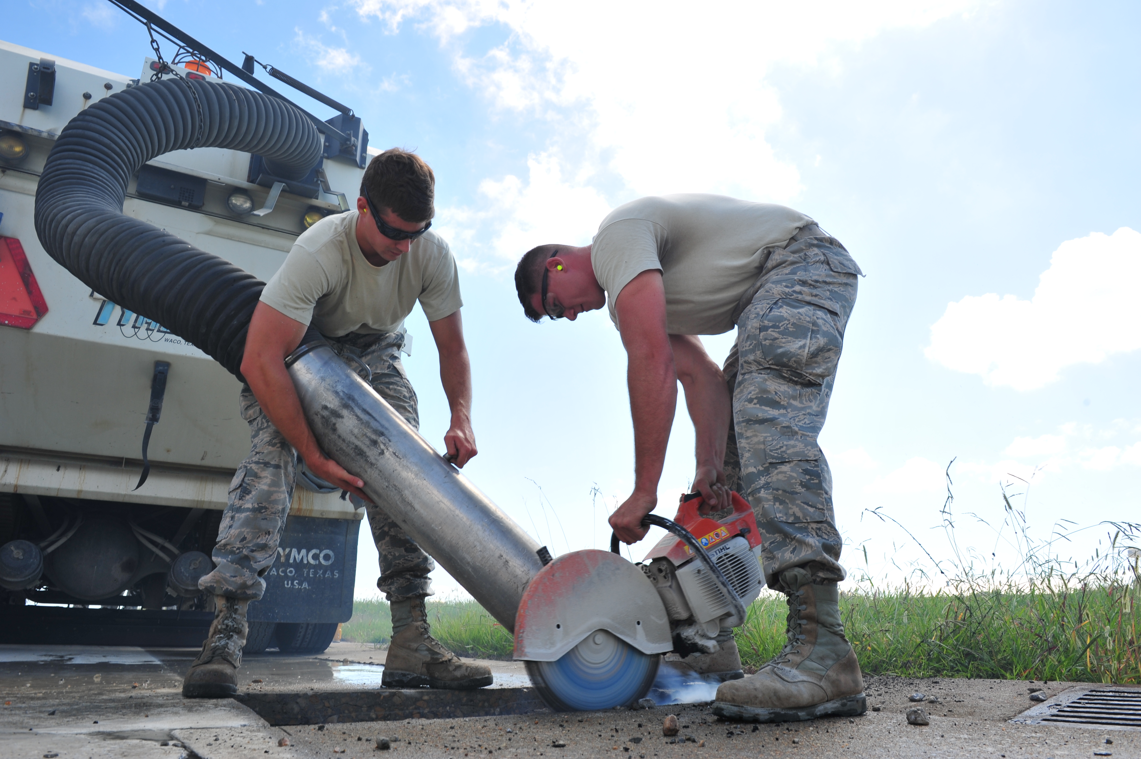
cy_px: 380
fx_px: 760
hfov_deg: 73.8
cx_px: 570
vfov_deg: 53.1
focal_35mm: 24
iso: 200
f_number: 10
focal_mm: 24
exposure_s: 1/160
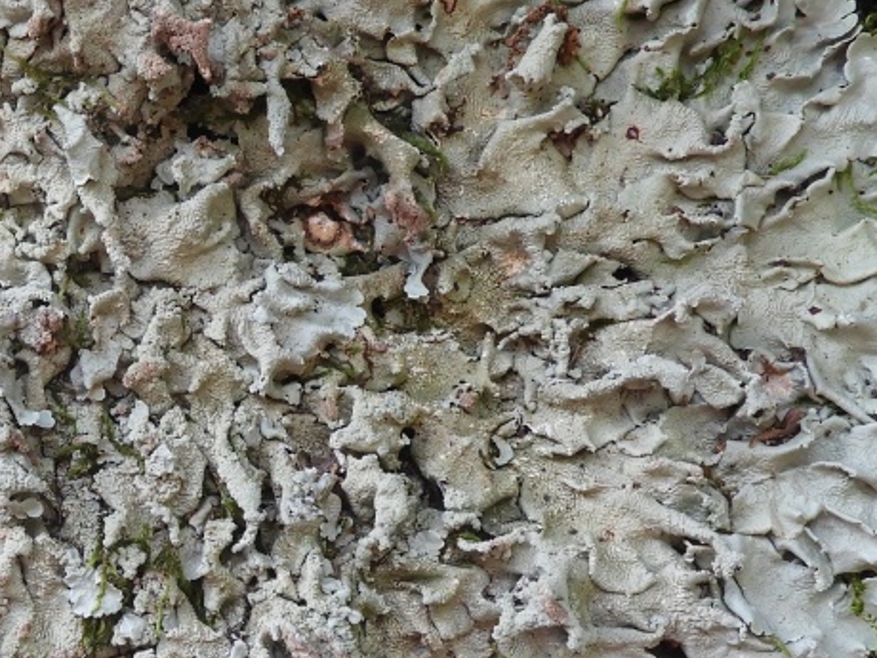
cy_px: 559
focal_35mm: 87
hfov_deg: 22.0
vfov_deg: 16.8
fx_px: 2204
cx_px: 83
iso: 100
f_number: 3.5
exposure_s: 1/50
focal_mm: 5.4
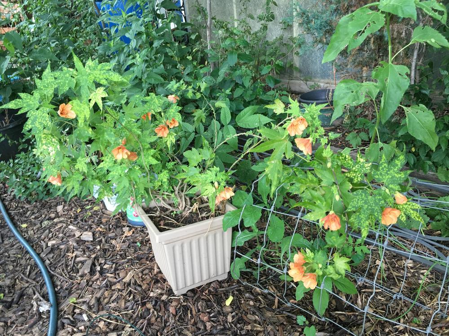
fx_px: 376
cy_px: 168
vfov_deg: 48.2
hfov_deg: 61.7
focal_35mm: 29
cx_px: 224
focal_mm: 4.15
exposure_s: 1/15
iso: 32
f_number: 2.2
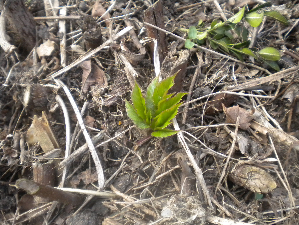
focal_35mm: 35
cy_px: 112
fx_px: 302
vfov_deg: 40.7
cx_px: 150
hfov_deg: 52.6
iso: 400
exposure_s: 1/500
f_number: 3.1
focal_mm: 6.3
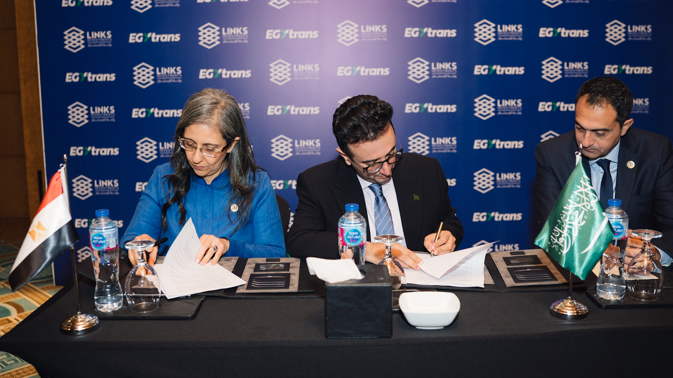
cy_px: 159
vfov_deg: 31.9
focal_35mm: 37
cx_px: 339
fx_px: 660
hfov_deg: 54.0
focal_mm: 35
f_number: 2.8
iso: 1000
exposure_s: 1/160
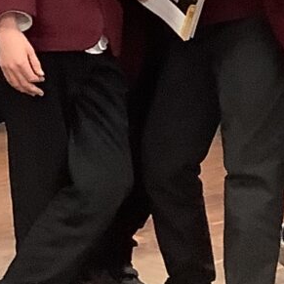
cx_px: -26
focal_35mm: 193
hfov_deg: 9.0
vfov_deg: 9.1
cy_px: 72
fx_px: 1791
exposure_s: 1/60
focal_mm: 3.3
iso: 200
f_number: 2.4
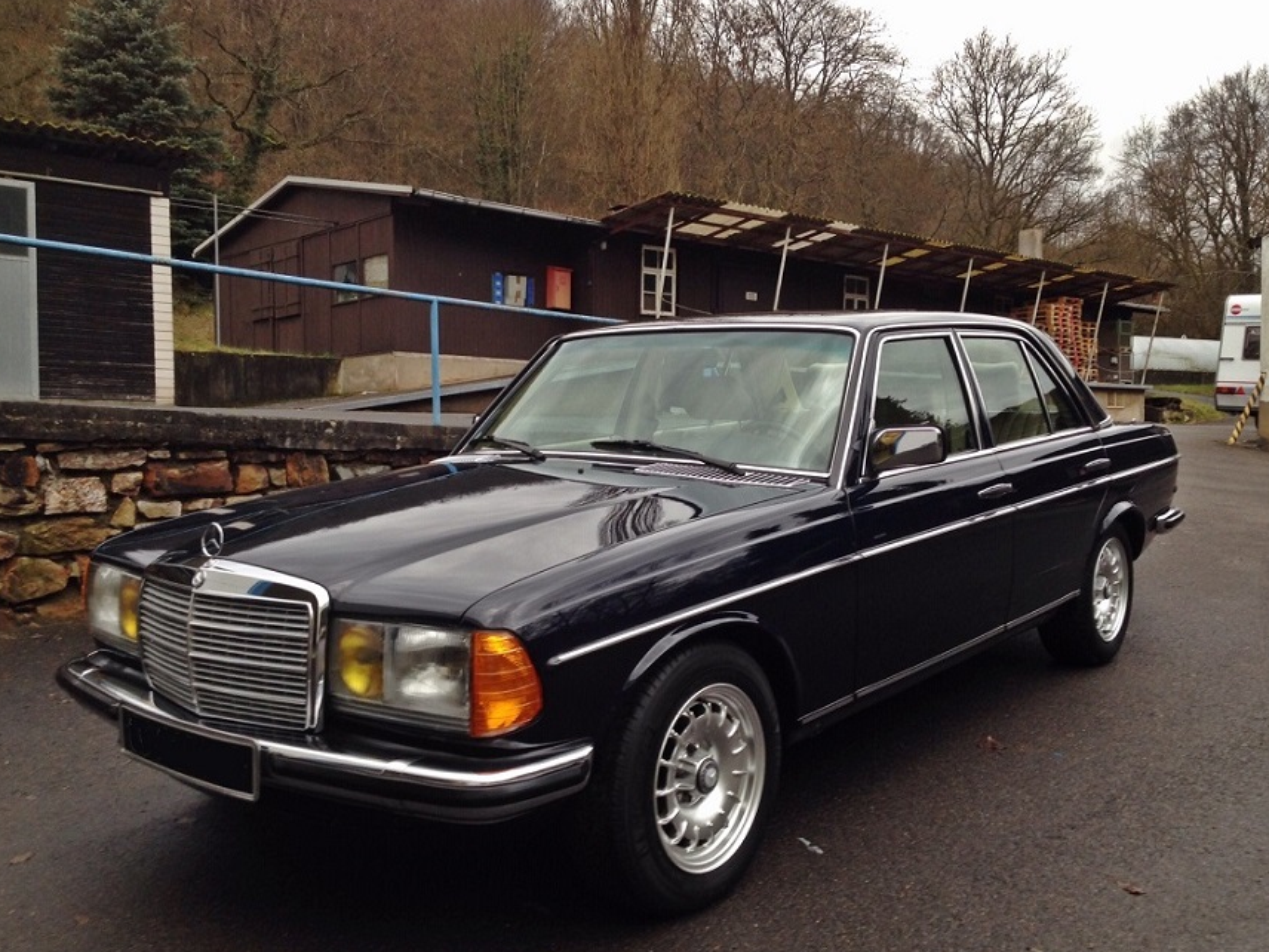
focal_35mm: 34
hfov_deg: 54.0
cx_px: 623
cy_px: 483
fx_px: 1246
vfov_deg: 41.8
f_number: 2.4
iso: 50
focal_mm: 4.12
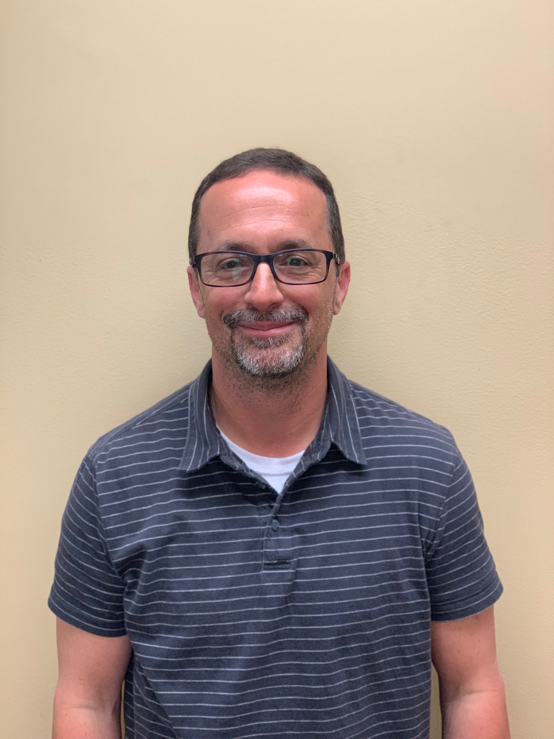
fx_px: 1110
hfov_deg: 28.0
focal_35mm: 52
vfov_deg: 36.8
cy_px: 370
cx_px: 277
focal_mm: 6
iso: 200
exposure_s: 1/60
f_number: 2.4
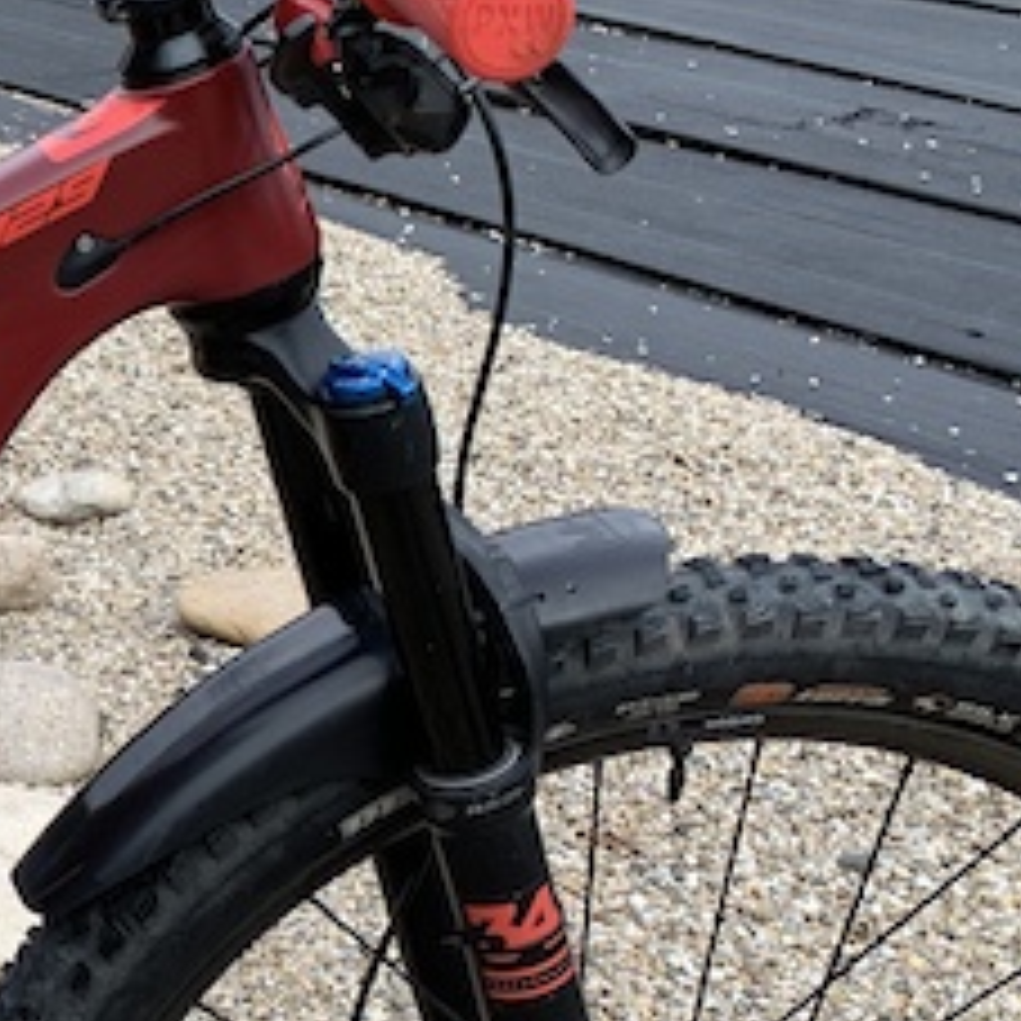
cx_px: -630
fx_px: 2703
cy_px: 940
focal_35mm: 81
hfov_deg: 18.3
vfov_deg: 20.9
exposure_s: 1/537
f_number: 1.8
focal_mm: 4.25
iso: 25
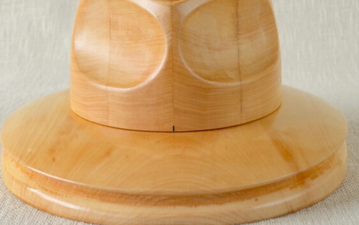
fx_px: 656
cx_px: 173
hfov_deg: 30.6
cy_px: 60
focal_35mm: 67
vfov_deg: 19.3
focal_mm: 24
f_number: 4
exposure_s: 1/25
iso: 100
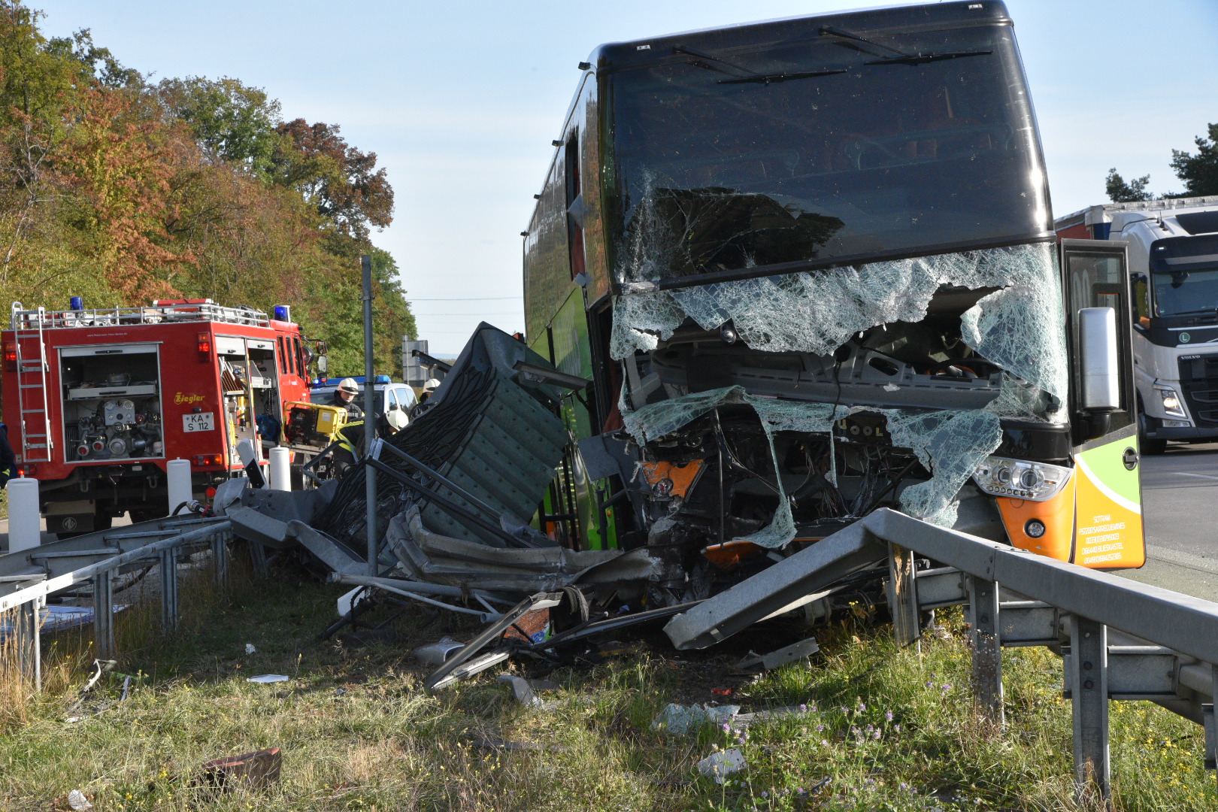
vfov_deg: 16.1
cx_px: 609
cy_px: 406
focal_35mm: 85
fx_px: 2876
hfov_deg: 23.9
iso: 3200
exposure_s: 1/800
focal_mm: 85
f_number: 14
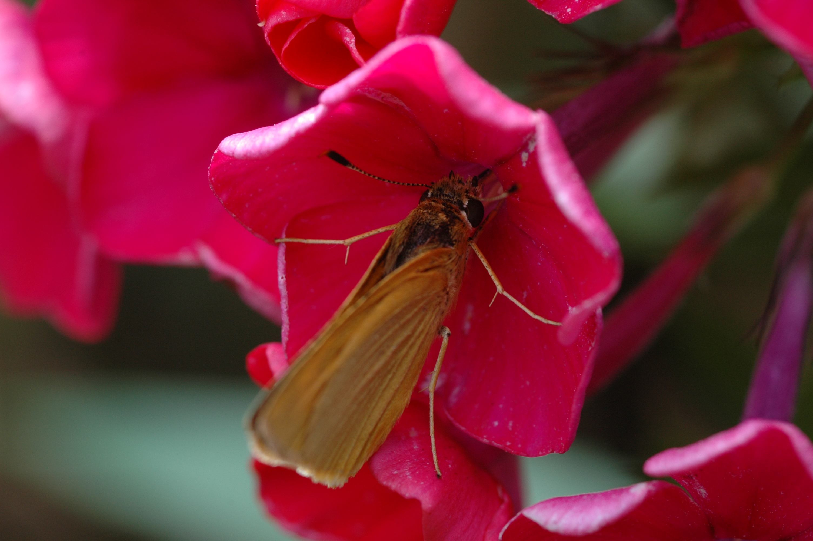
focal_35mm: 158
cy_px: 270
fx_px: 3554
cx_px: 406
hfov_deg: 13.1
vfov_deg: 8.7
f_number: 5.6
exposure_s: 1/160
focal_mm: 105
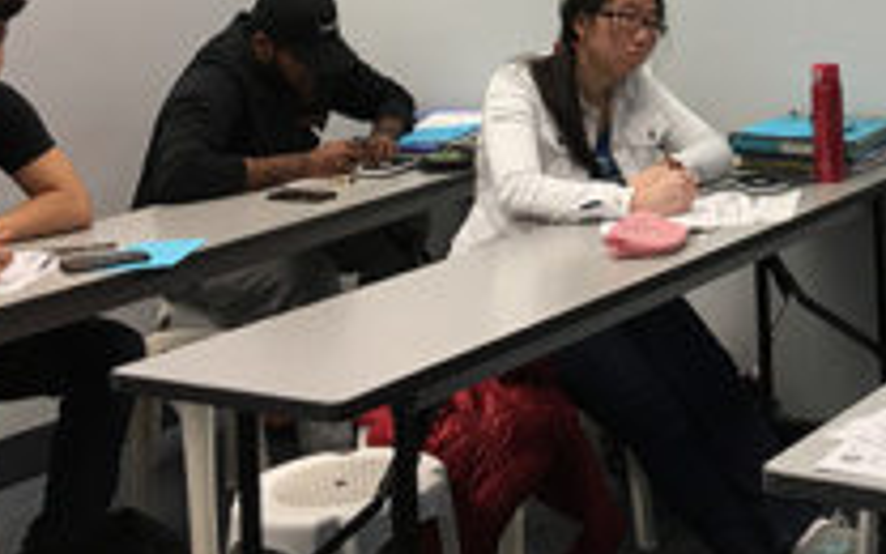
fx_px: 1642
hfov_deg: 28.6
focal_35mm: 68
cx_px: 848
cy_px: -121
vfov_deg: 18.1
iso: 32
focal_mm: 4.15
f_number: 2.2
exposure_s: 1/30
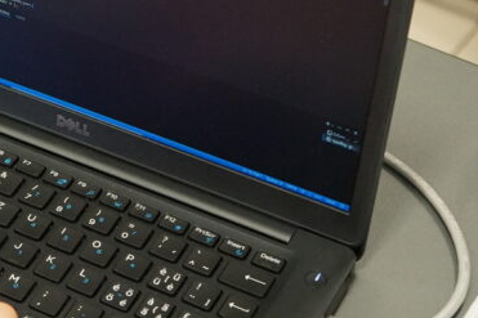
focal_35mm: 116
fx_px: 1539
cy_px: 42
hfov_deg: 17.3
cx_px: 3
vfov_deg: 11.7
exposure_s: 1/125
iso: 6400
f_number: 5.6
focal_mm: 56
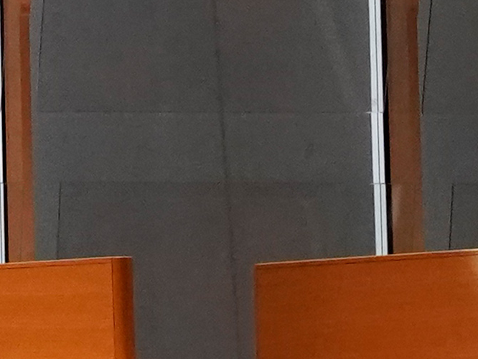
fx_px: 4545
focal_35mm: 329
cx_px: -995
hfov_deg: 5.6
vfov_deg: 4.5
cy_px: 102
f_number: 5
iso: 6400
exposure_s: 1/250
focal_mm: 38
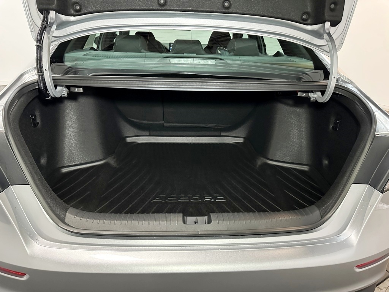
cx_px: 194
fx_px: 270
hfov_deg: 71.6
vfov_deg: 56.8
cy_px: 146
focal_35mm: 24
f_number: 1.78
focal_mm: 6.86
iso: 800
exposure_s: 1/40
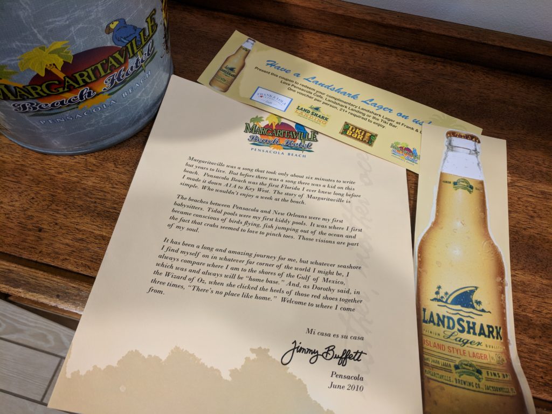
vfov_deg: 53.1
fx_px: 415
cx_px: 276
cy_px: 207
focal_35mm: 26
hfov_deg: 67.3
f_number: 2
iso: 196
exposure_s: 1/60
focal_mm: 4.67
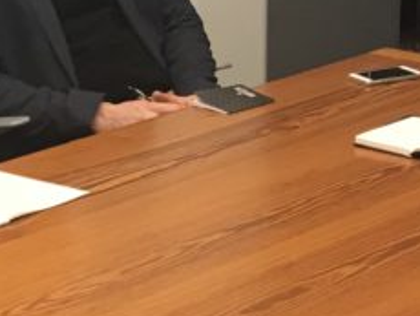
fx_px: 1773
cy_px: 126
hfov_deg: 13.5
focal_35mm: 146
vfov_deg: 10.2
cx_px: 212
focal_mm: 3.99
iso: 40
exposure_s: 1/20
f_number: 1.8
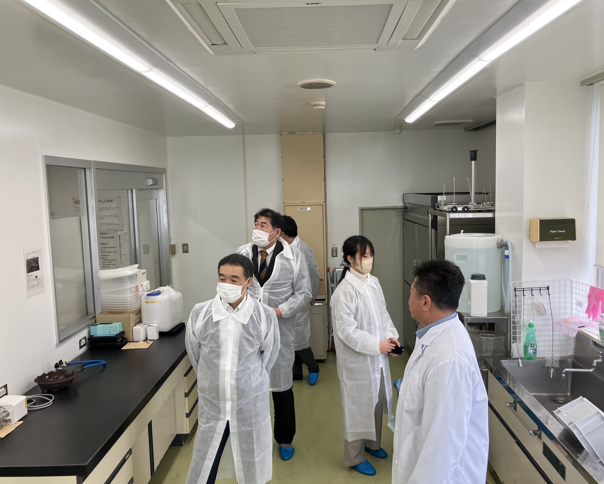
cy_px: 247
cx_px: 329
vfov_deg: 48.5
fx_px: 536
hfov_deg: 58.7
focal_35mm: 30
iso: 40
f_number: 1.8
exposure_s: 1/131
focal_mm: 3.99
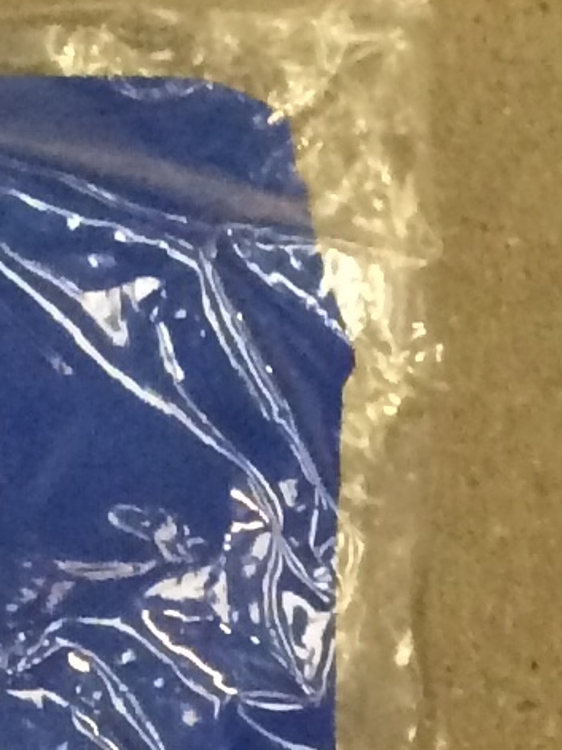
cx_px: -982
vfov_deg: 9.1
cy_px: 1583
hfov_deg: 6.8
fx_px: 4353
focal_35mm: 201
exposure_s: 1/30
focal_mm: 4.15
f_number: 2.2
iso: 160
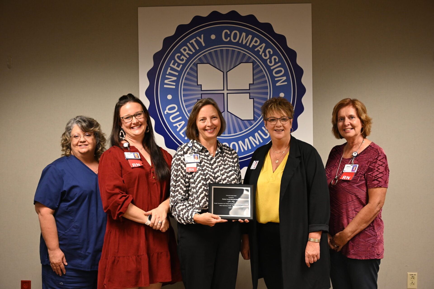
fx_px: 590
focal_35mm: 49
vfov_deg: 27.5
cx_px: 217
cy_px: 144
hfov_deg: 40.4
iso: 2000
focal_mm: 49
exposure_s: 1/60
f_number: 4
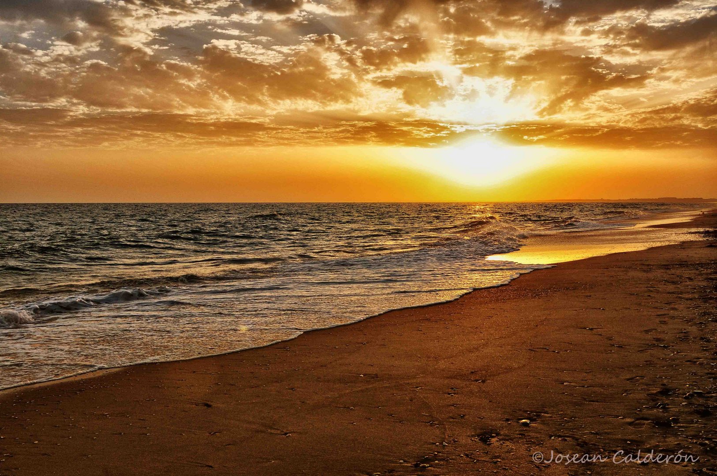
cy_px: 238
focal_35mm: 36
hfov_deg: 53.2
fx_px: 716
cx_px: 358
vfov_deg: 36.8
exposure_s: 1/125
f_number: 13
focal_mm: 24
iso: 200
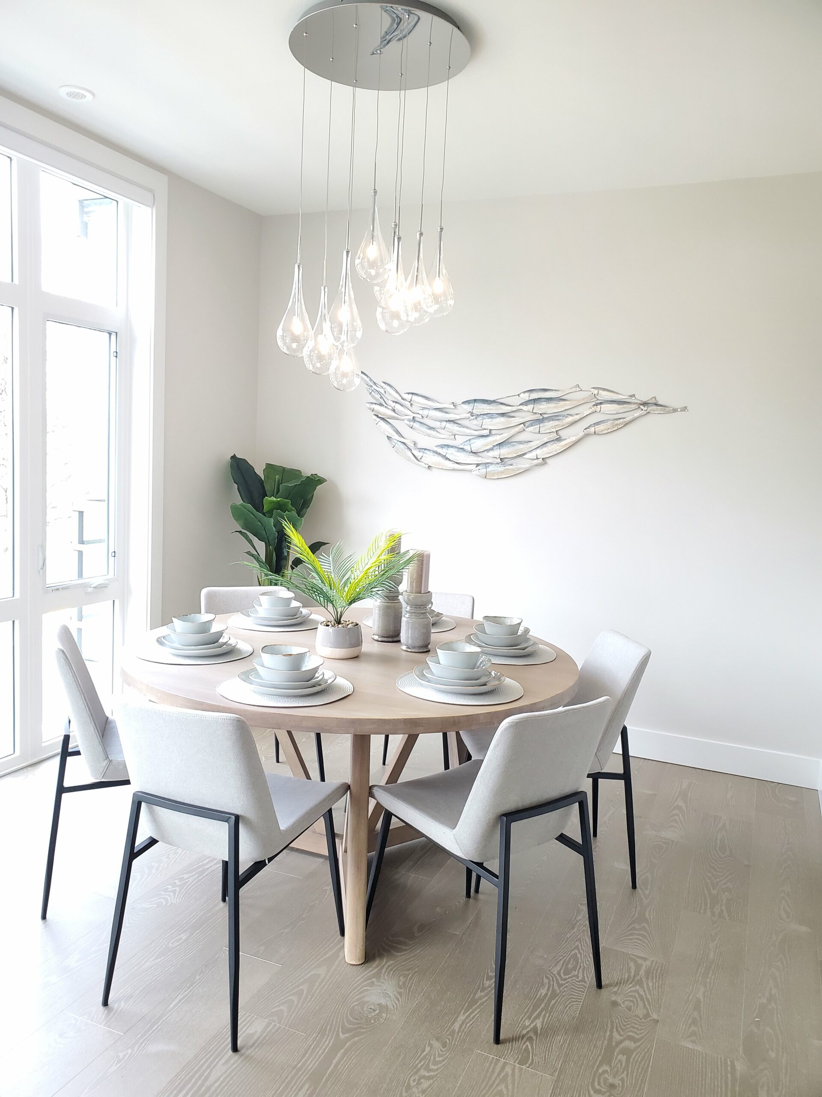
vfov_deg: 67.3
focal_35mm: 26
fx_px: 823
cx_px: 411
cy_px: 548
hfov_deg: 53.1
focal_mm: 4.3
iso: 250
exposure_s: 1/59
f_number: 2.4
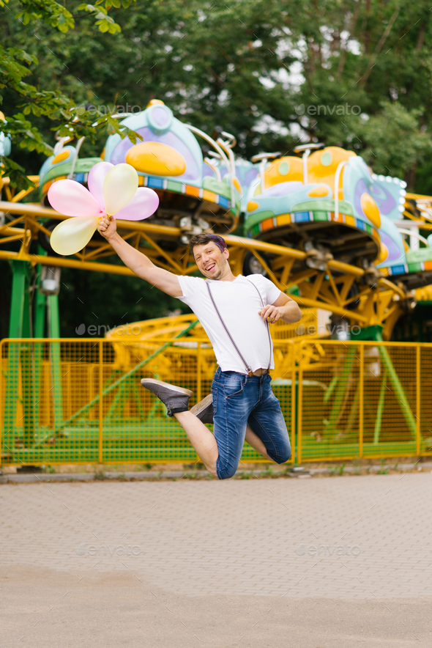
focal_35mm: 85
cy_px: 324
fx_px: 1529
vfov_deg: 23.9
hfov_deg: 16.1
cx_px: 216
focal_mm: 85
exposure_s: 1/640
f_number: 2
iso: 200
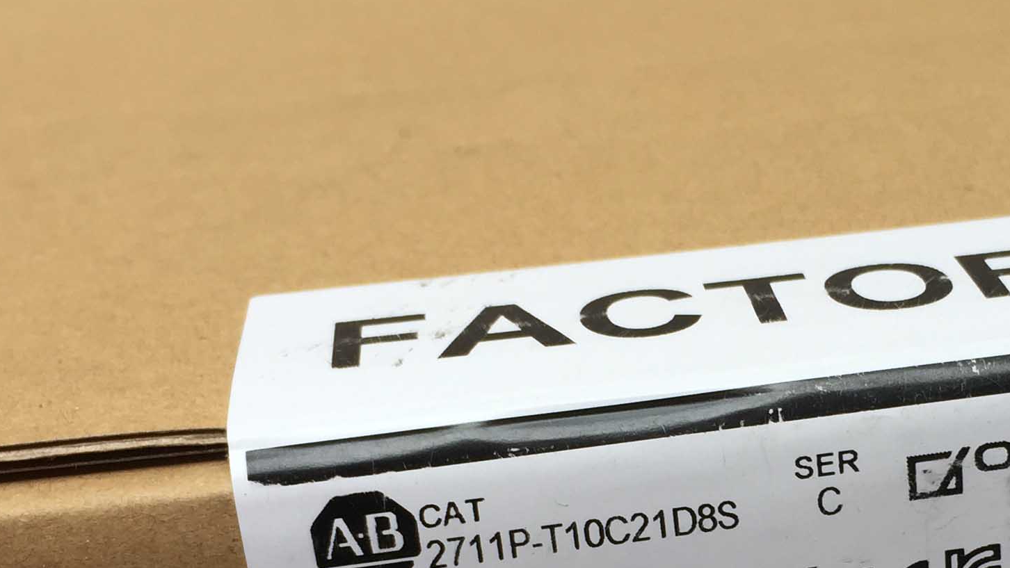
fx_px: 1902
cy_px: 581
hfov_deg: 29.1
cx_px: 803
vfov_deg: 16.6
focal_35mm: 71
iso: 32
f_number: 2.2
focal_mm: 4.15
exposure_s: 1/100
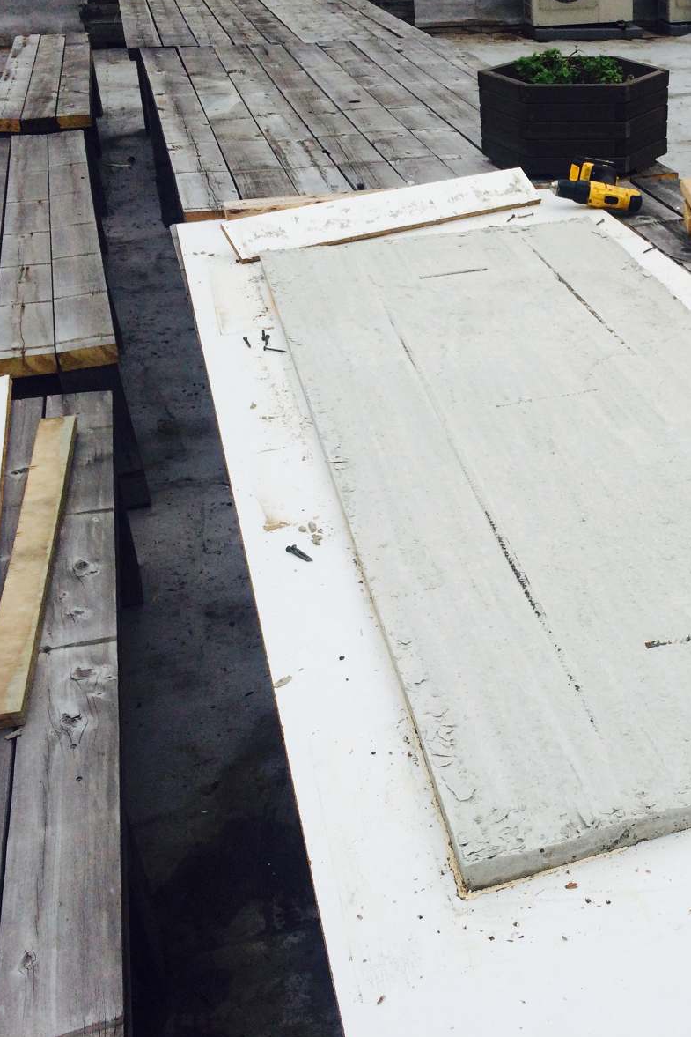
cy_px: 520
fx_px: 1180
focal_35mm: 41
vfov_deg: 47.4
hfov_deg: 31.0
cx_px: 637
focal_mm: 4.15
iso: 32
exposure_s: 1/5128
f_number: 2.2
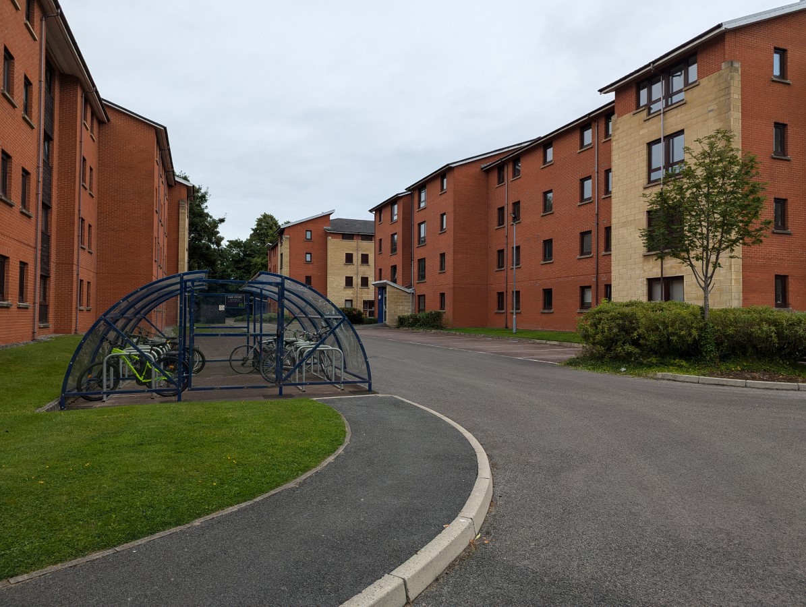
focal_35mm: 24
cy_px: 304
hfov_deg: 71.5
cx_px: 403
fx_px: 560
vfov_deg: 56.9
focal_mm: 6.81
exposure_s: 1/871
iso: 47
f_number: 1.85
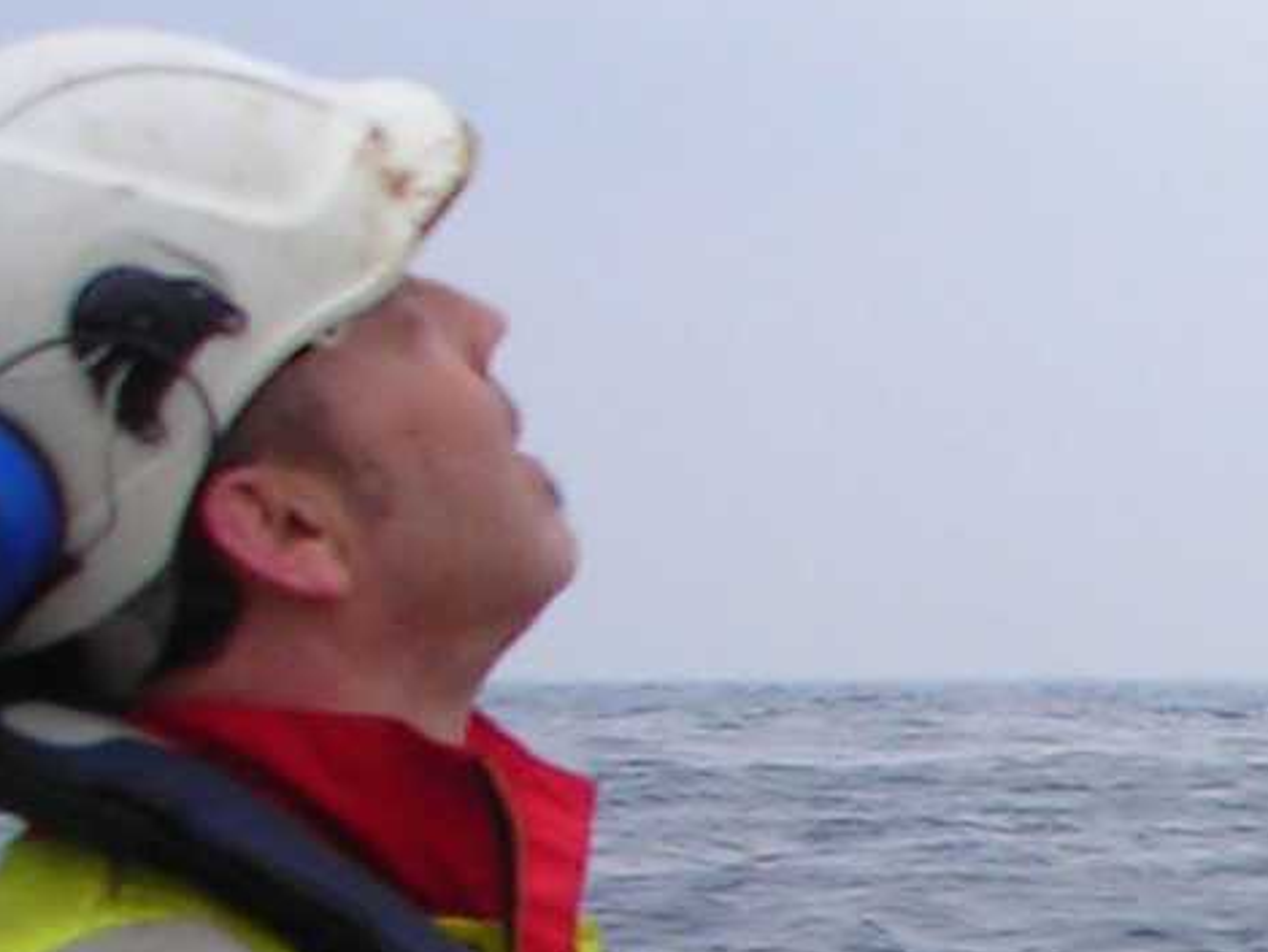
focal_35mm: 210
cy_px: 1912
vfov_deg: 6.8
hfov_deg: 8.3
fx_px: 7694
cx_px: 3453
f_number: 3.2
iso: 50
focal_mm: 6.3
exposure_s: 1/51.6
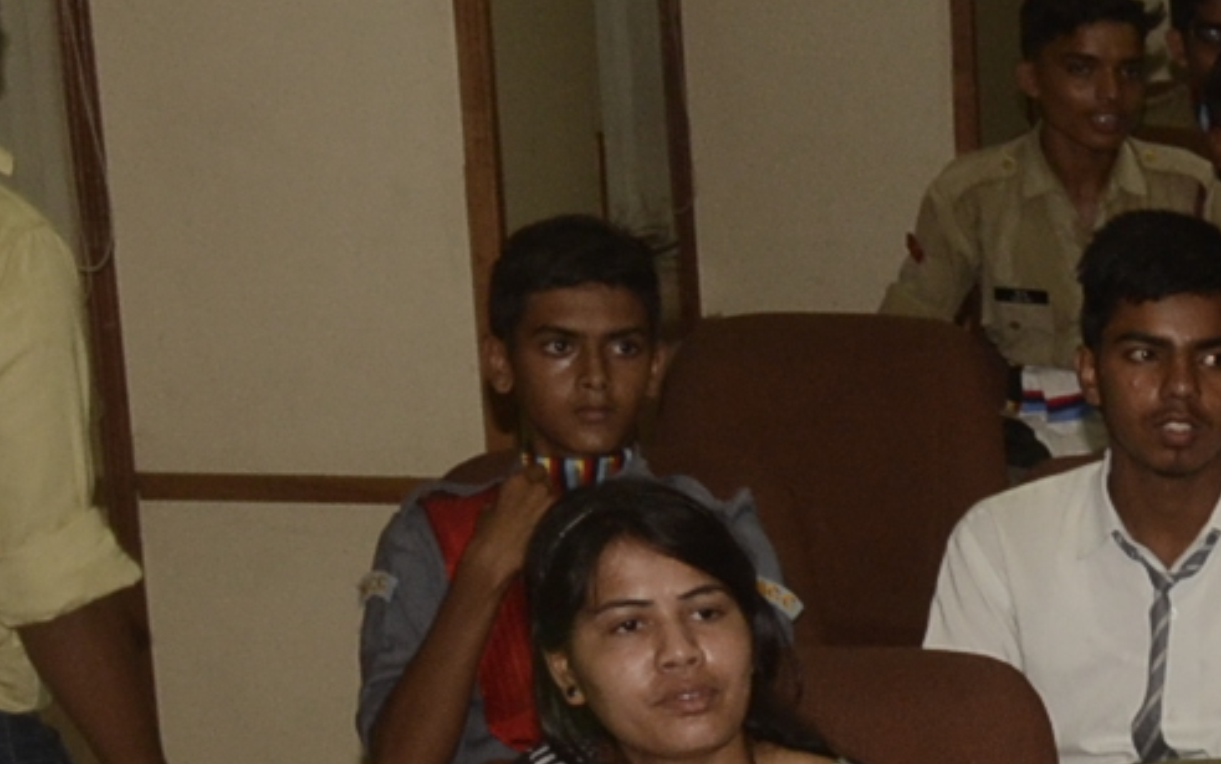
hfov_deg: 10.8
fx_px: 5724
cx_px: 2648
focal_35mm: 172
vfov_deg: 7.4
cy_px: 1411
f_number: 4.5
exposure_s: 1/100
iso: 400
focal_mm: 24
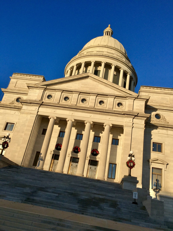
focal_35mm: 29
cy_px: 116
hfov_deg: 48.2
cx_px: 86
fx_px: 193
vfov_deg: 61.7
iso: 25
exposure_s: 1/2262
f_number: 2.2
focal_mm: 4.15
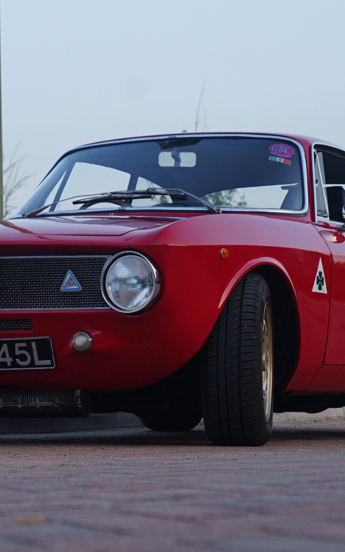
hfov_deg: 9.7
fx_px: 2031
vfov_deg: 15.5
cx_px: 130
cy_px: 257
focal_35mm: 135
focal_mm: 55
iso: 500
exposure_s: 1/100
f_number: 5.6
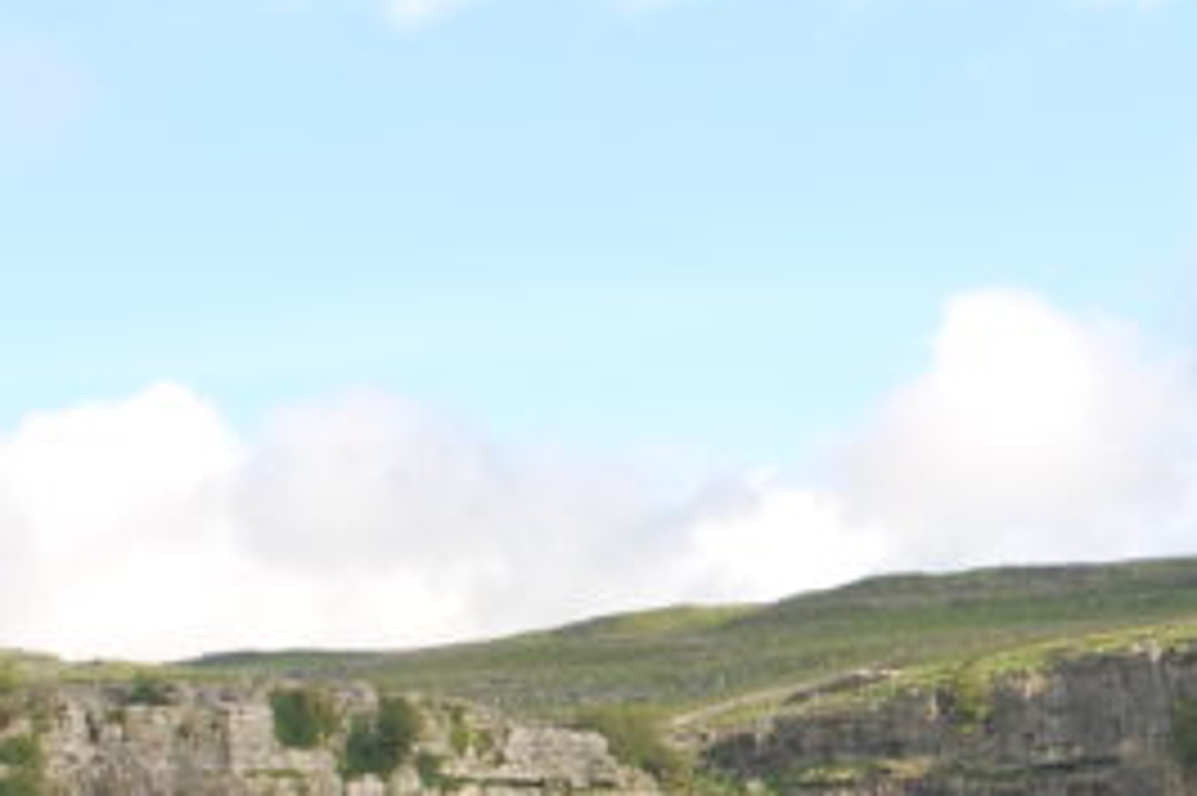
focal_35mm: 134
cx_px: 1408
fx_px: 4453
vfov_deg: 10.2
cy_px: 589
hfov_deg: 14.8
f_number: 5.6
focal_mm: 22
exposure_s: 1/200
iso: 100
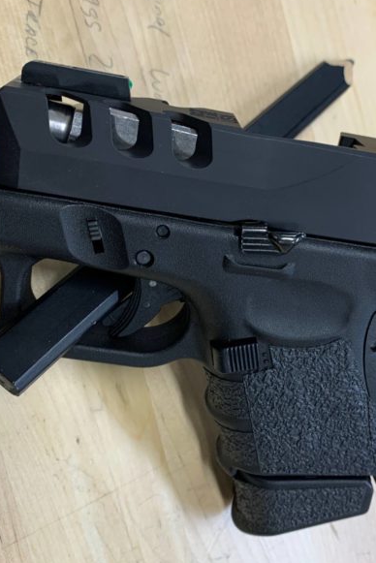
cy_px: 282
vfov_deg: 48.4
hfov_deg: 33.3
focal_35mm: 40
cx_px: 235
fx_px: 626
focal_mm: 4.25
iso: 80
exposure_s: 1/60
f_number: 1.8
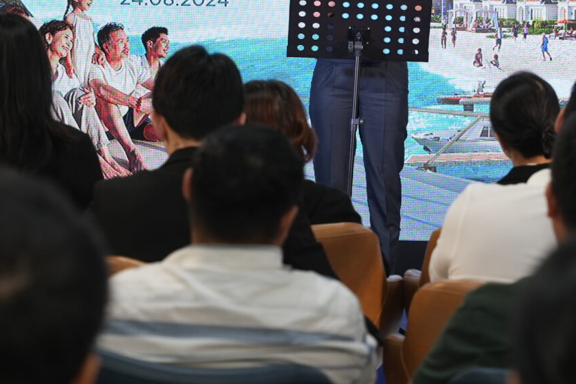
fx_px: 2640
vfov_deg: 8.3
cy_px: 48
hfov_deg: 12.4
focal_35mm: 165
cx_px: 369
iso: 320
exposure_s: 1/160
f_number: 3.5
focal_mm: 61.9
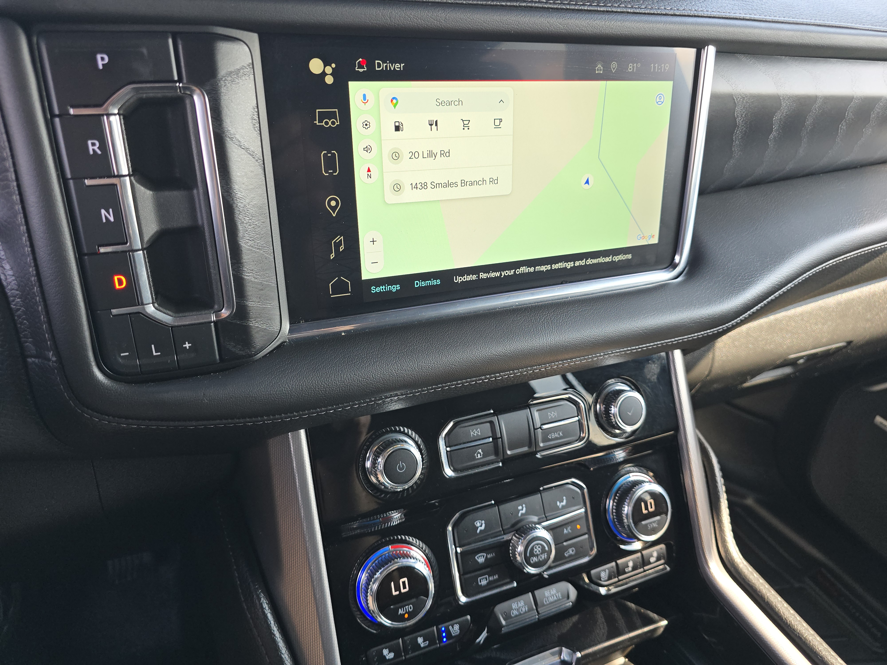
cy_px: 332
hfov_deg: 73.9
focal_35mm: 23
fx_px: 589
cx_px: 444
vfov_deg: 58.9
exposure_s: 1/180
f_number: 1.7
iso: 50
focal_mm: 6.3
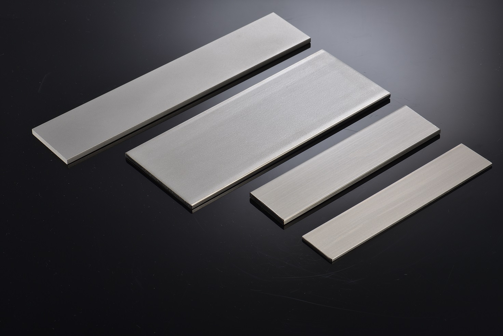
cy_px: 168
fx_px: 1468
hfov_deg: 19.4
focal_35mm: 105
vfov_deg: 13.1
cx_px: 252
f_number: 14
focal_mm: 105
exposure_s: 1/200
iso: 100
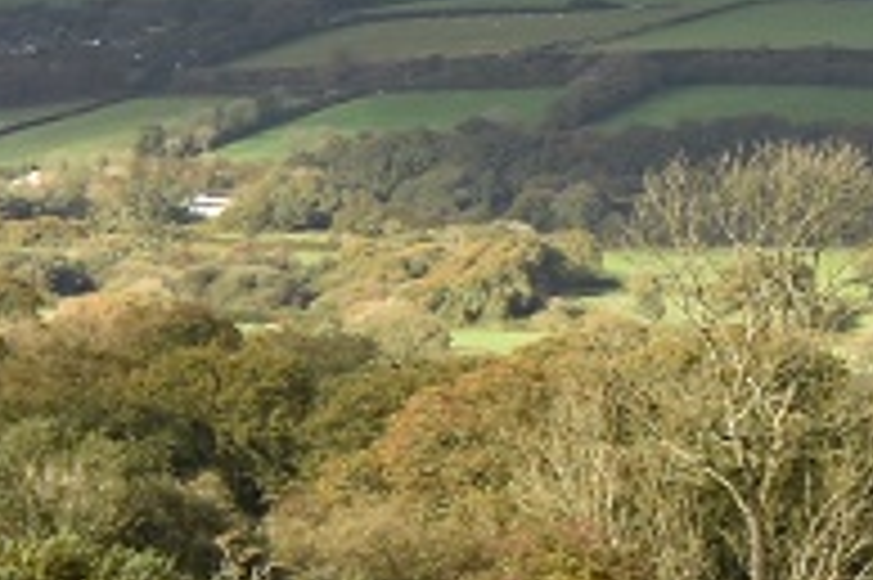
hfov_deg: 8.5
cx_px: -1575
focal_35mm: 209
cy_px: 261
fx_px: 5064
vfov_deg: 6.6
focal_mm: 18
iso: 100
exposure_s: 1/160
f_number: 6.3
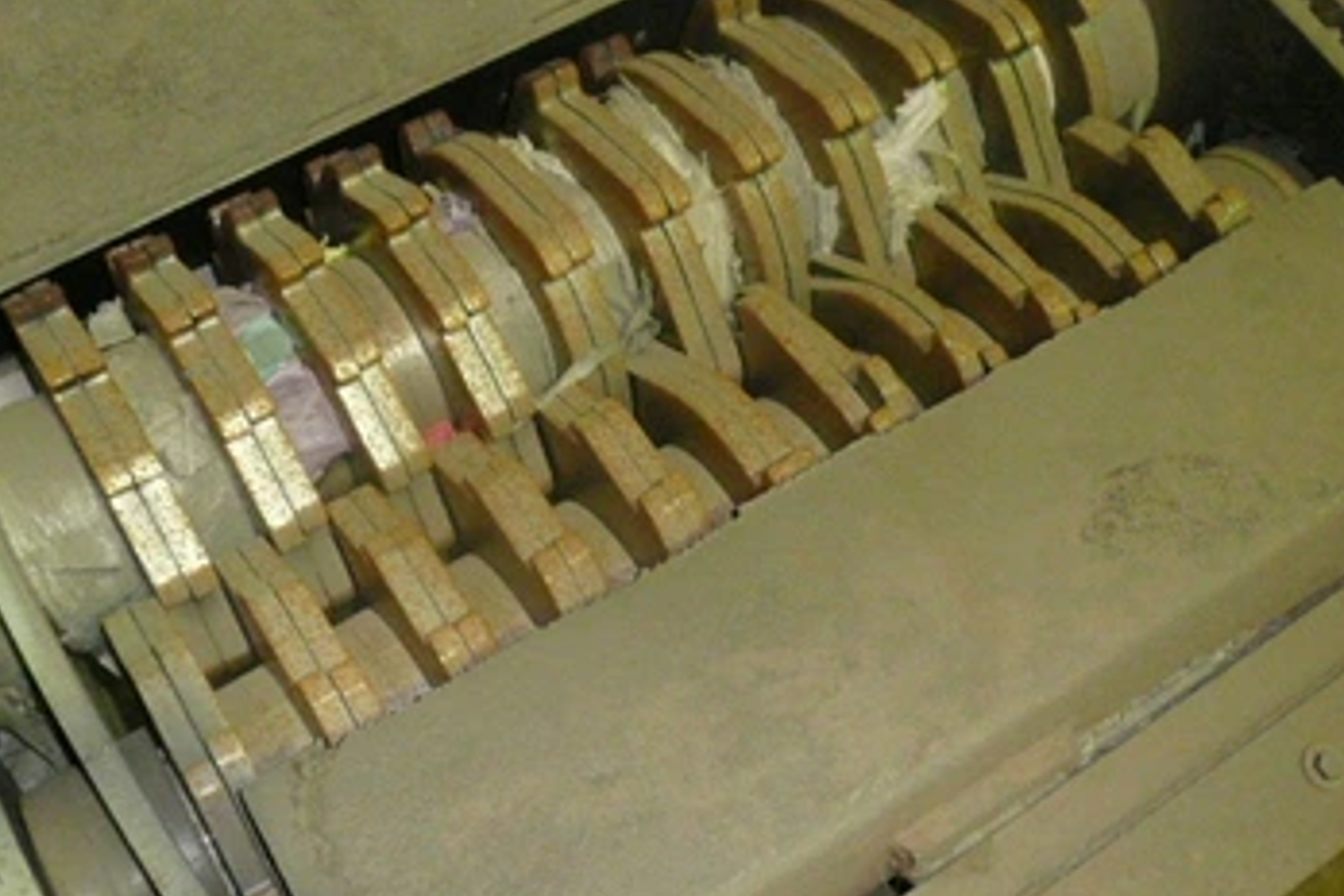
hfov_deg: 45.4
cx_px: 653
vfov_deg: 31.0
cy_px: 332
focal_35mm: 43
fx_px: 1605
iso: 400
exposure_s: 1/30
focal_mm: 4.6
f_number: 3.3
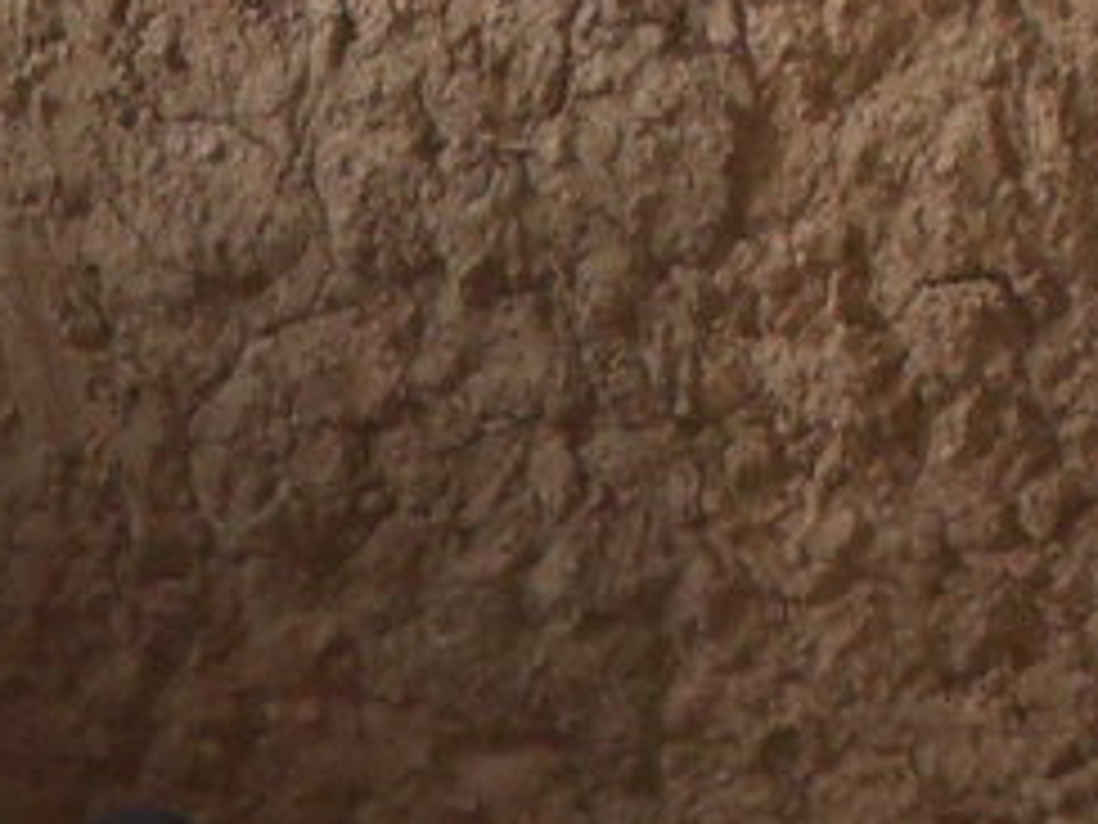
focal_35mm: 109
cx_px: -22
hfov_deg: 17.6
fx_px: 3457
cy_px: 1711
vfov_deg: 11.9
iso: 200
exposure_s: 1/25
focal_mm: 4.6
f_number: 3.2
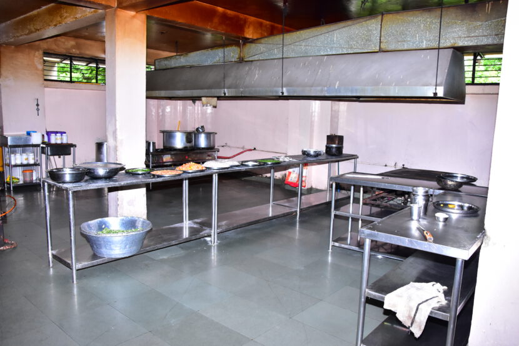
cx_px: 260
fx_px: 389
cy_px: 173
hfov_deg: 67.4
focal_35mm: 27
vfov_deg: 47.9
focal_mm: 18
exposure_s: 1/80
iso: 1250
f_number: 6.3
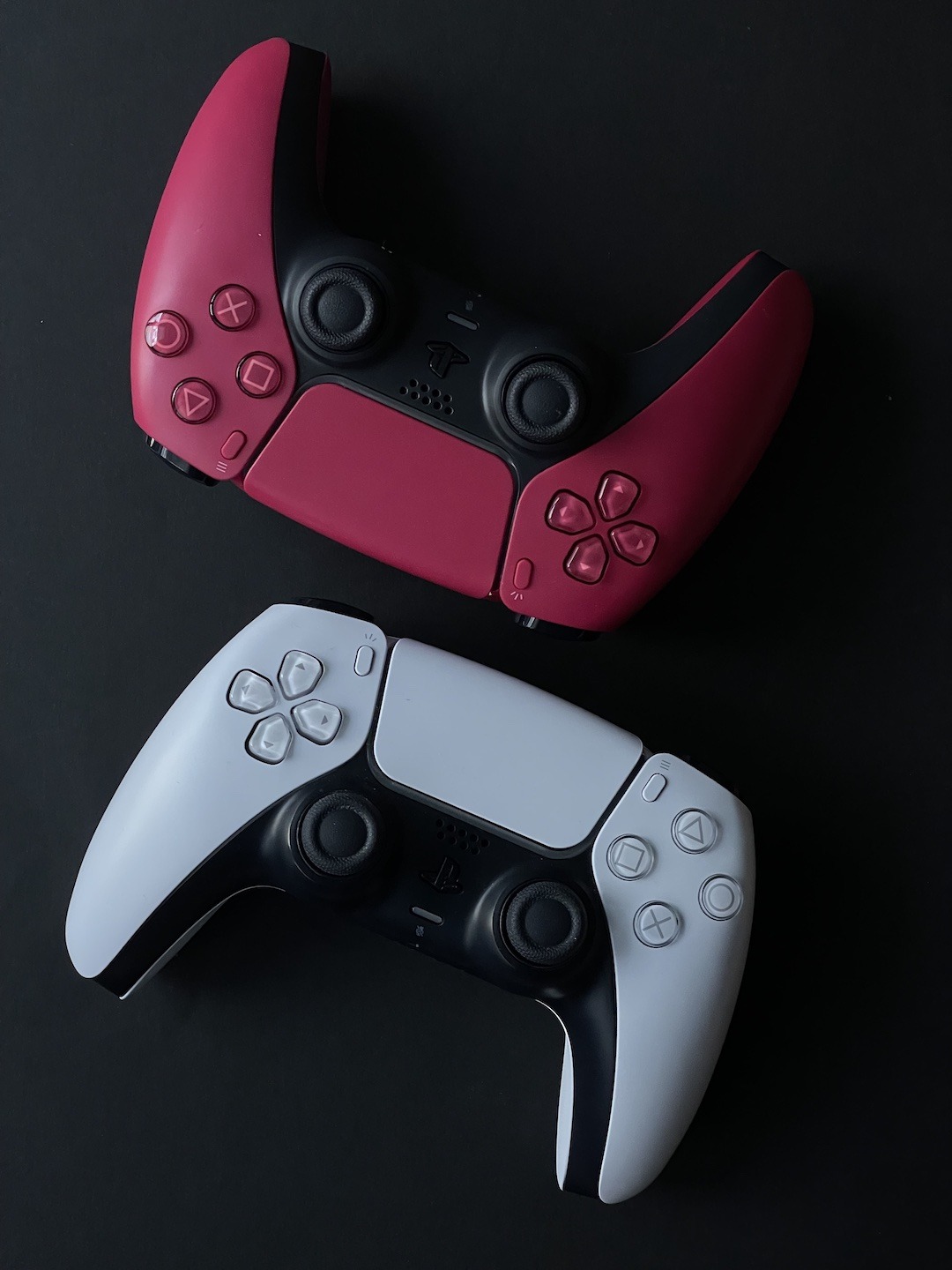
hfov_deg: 28.0
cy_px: 635
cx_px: 476
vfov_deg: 36.8
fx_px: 1907
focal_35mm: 52
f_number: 2
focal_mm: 6
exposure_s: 1/60
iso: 500
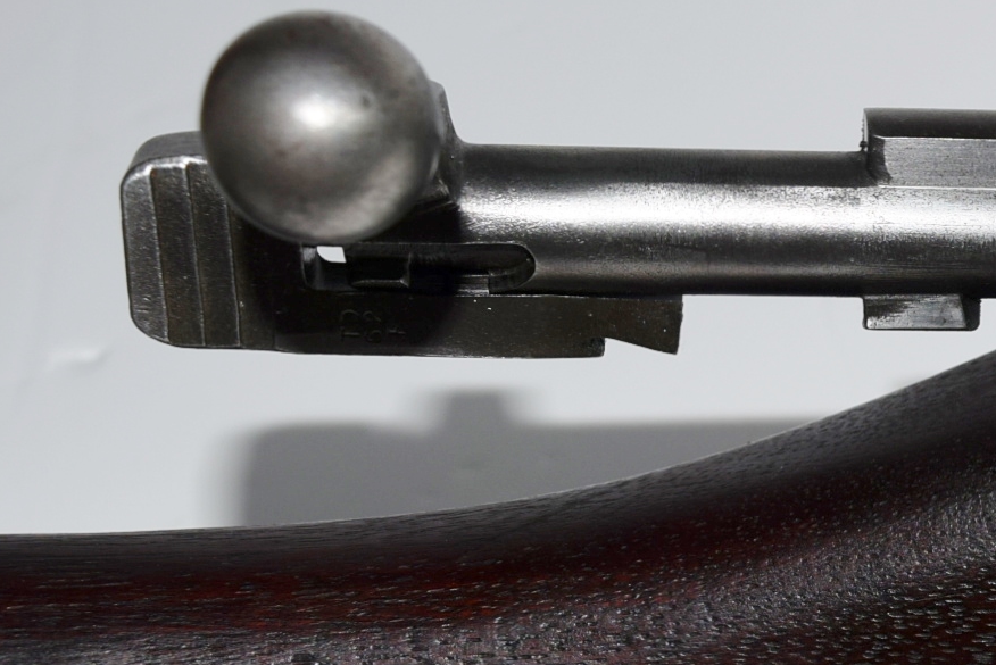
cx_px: 1572
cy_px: 598
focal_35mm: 123
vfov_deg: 11.1
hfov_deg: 15.2
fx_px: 3405
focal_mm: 24
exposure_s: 1/60
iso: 100
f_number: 8
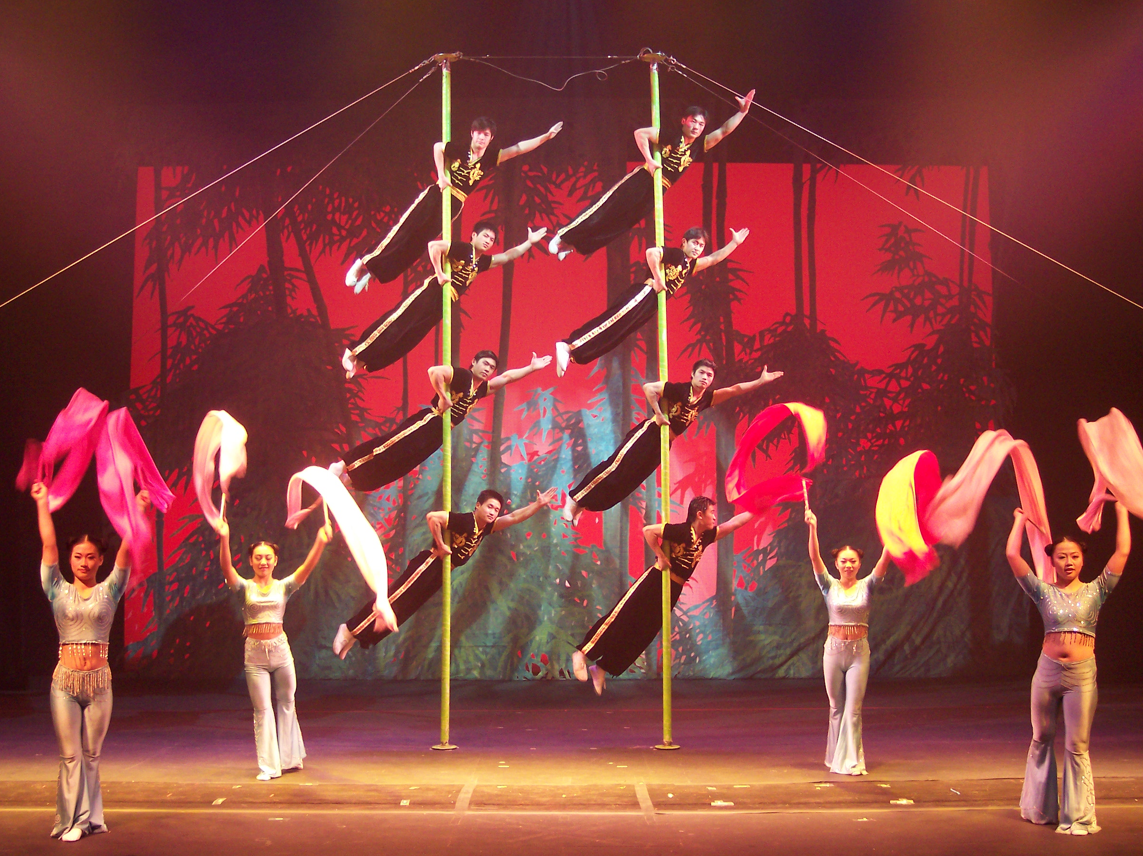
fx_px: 1353
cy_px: 429
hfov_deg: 45.8
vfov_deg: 35.1
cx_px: 554
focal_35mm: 41
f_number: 2.8
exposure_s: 1/30
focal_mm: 8
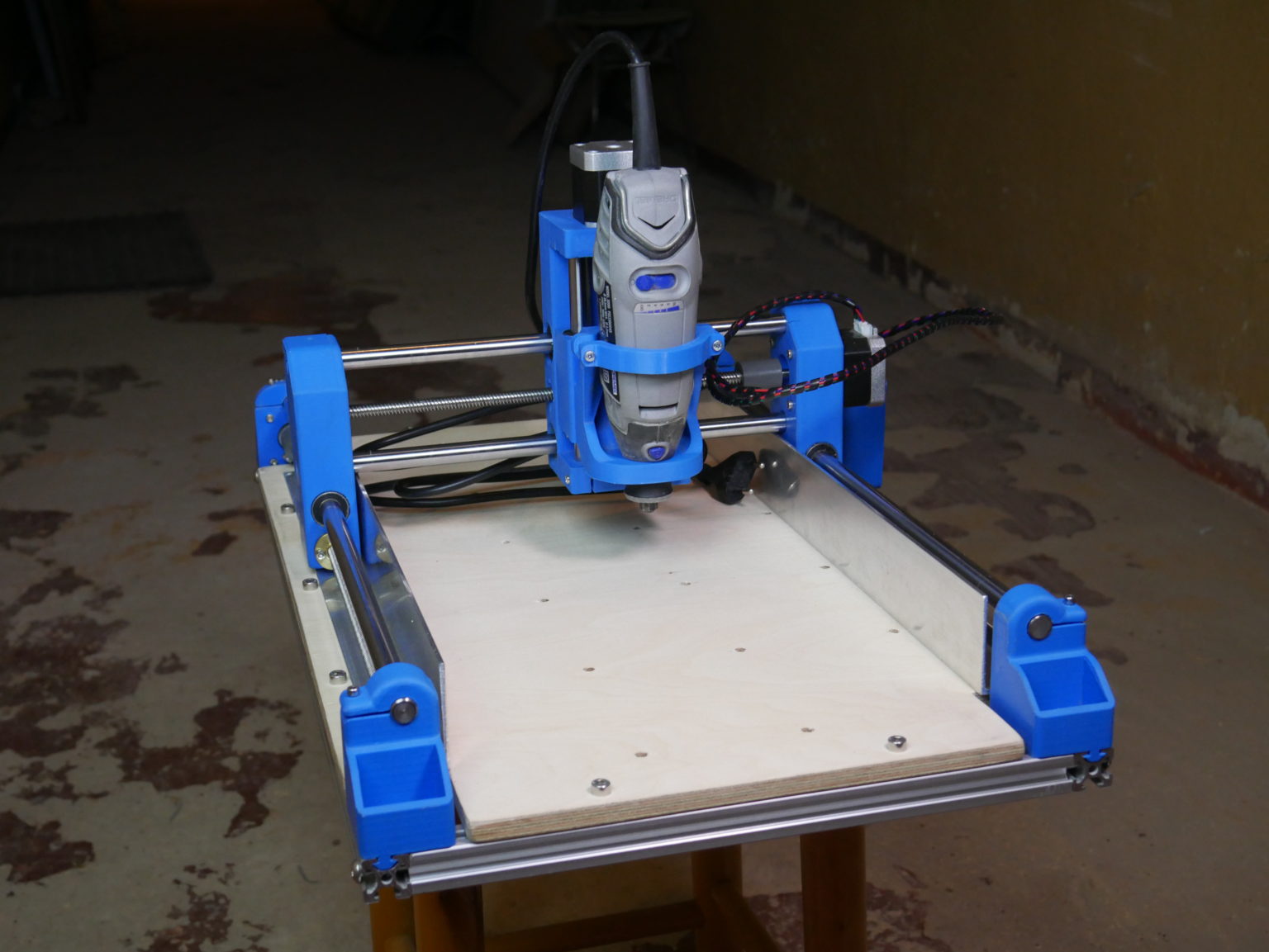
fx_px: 1834
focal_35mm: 50
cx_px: 634
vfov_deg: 29.1
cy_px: 476
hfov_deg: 38.2
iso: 1600
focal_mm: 25
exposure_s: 1/100
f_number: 5.3
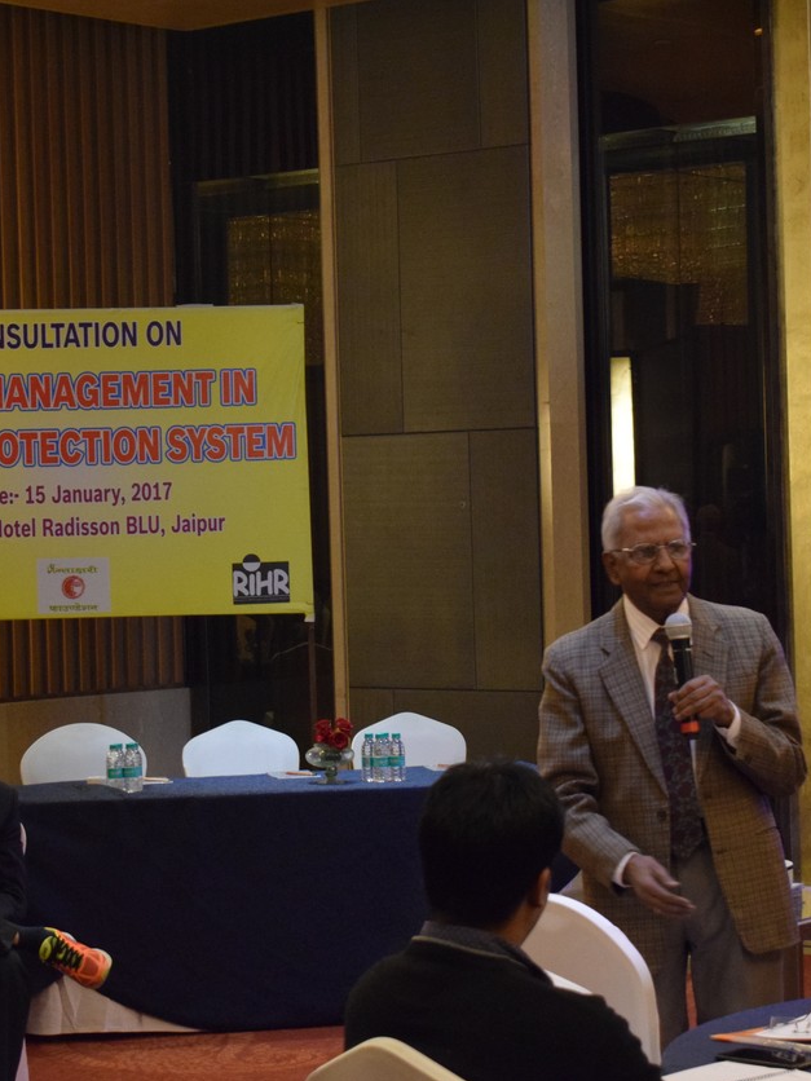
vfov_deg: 19.6
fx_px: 3124
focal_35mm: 100
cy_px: 542
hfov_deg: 14.8
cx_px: 419
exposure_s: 1/30
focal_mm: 46
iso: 3200
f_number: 5.3
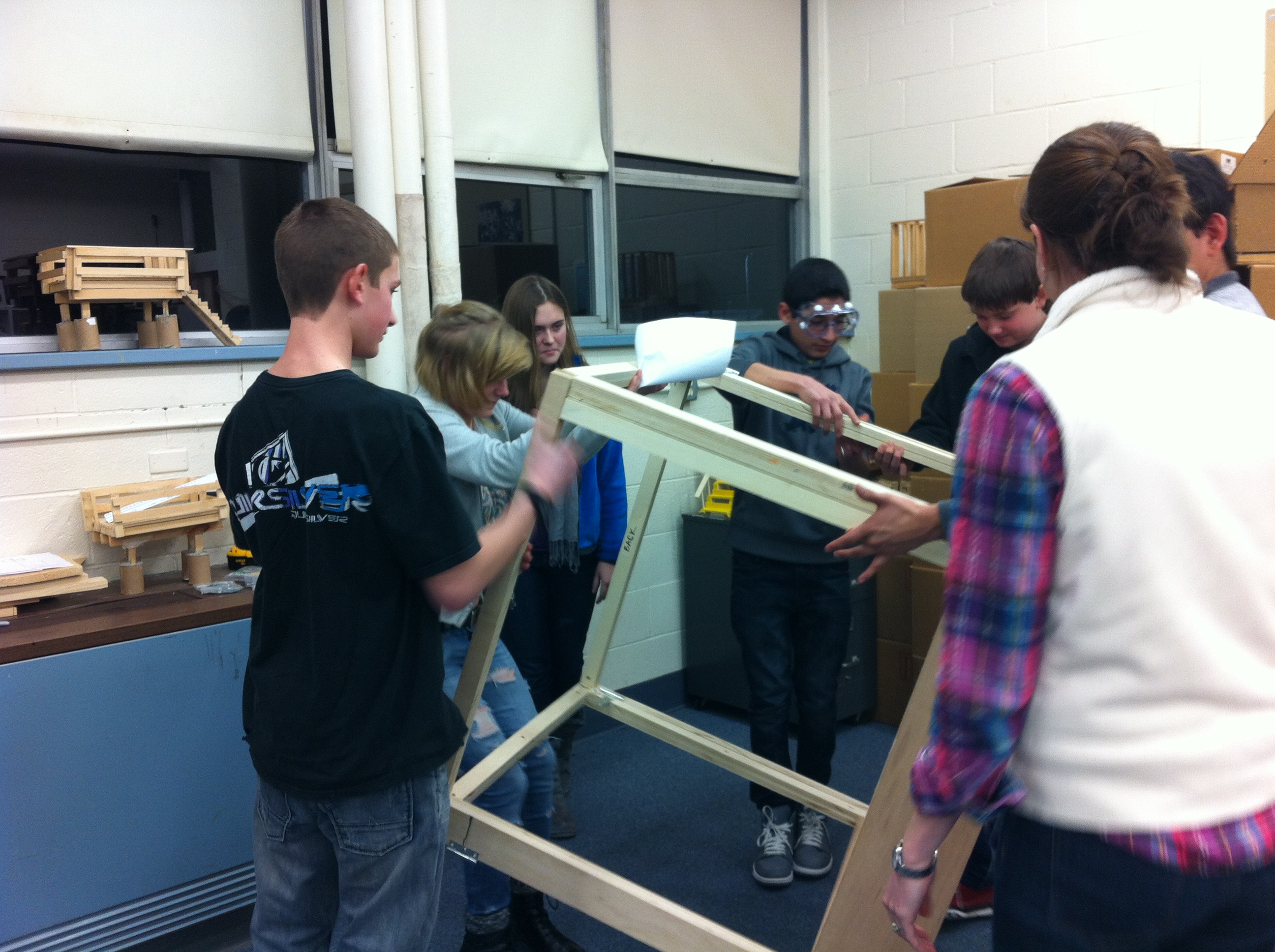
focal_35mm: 35
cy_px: 476
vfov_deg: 40.6
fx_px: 1287
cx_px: 638
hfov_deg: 52.7
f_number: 2.8
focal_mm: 3.85
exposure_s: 1/15
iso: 100
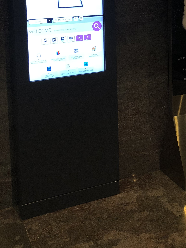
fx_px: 408
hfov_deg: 25.6
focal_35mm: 57
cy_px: 13
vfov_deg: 31.7
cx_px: 107
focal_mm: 3.99
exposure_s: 1/15
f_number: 1.8
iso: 40
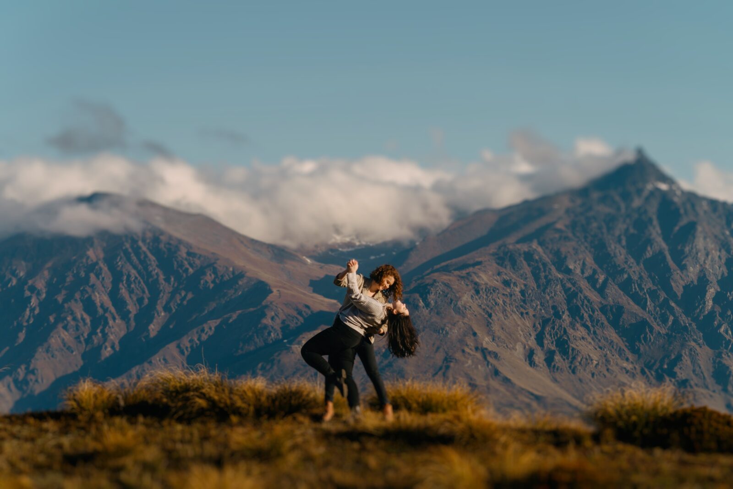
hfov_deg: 14.7
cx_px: 366
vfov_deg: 9.8
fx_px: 2851
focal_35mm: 140
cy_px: 244
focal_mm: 140
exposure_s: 1/800
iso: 200
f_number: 8
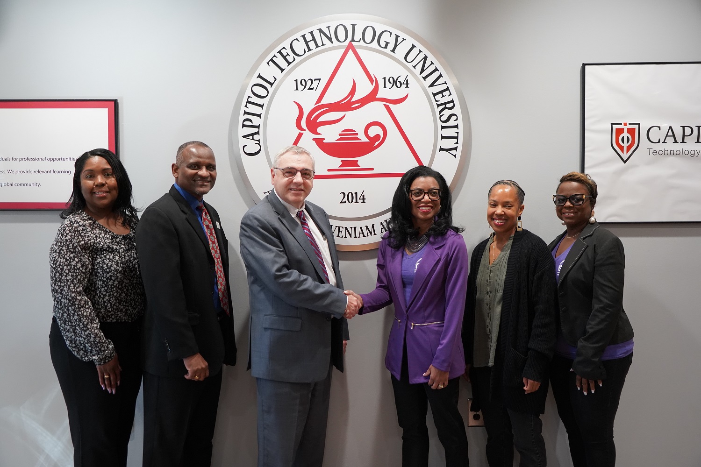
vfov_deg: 35.9
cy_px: 234
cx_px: 350
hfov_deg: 51.9
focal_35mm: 37
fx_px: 720
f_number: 4
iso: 3200
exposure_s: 1/160
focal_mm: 37
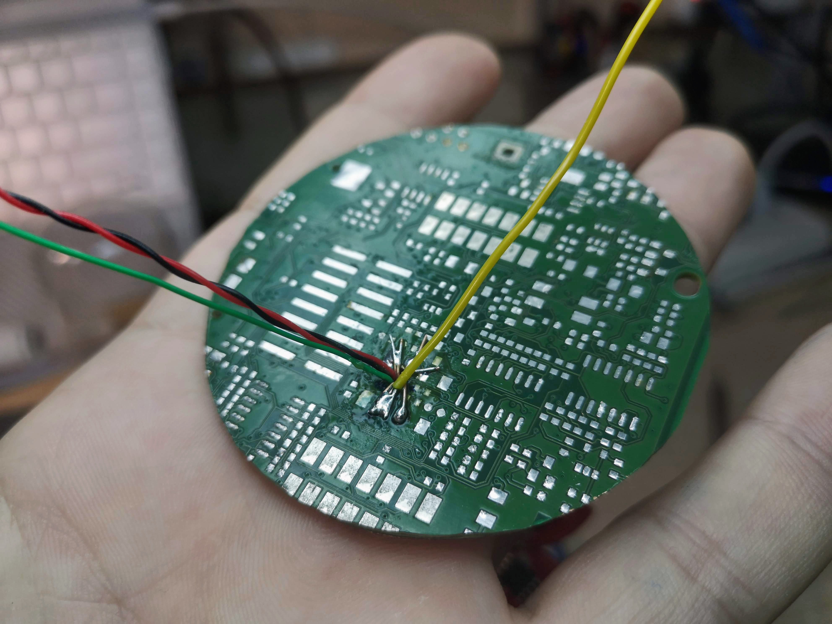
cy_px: 312
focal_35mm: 27
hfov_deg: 65.3
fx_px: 649
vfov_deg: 51.4
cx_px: 416
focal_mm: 3.95
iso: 50
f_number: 1.8
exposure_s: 1/103
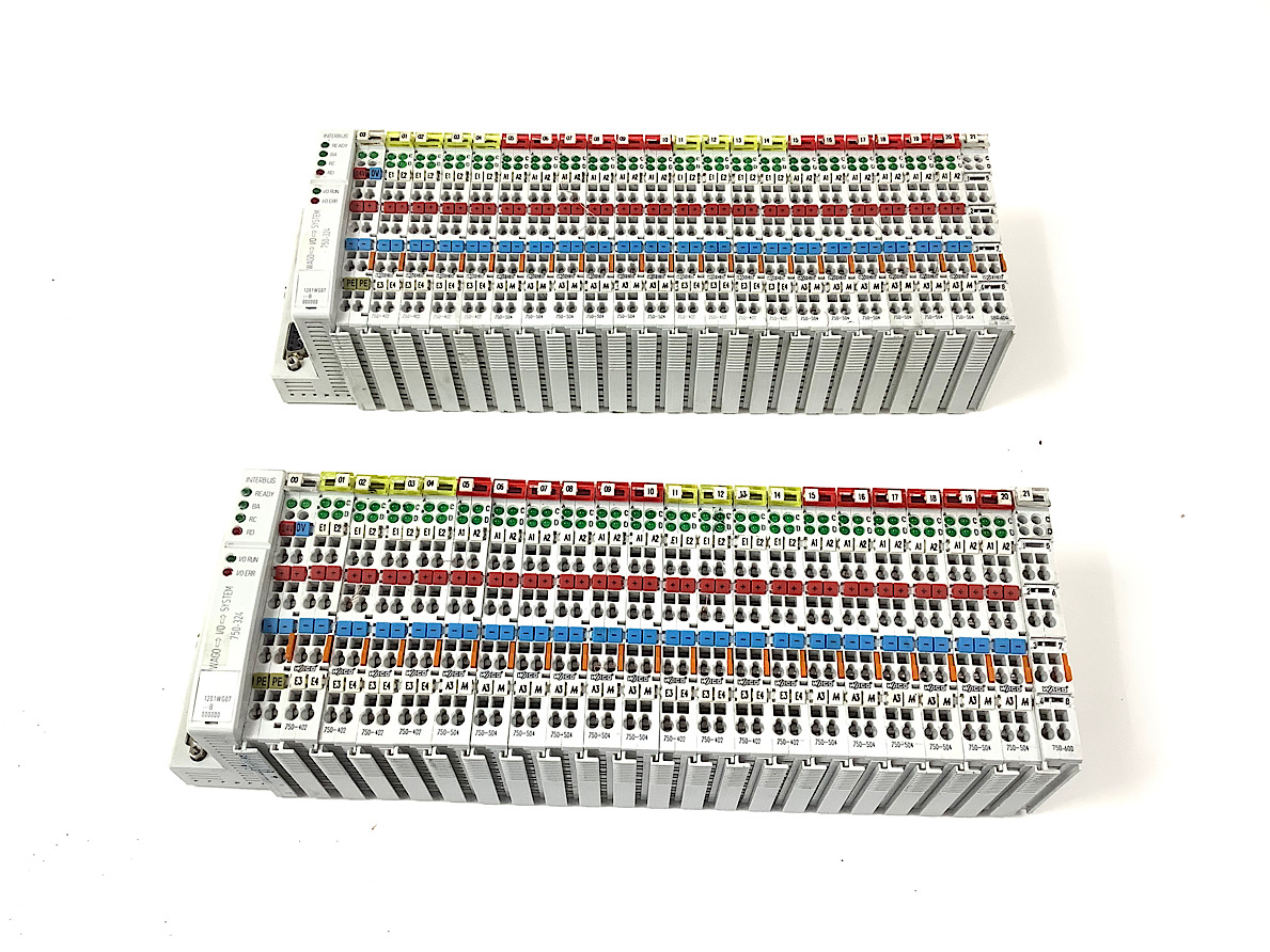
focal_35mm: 31
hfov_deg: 58.3
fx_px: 1137
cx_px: 635
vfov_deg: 45.4
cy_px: 476
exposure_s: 1/50
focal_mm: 3.3
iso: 50
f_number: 2.4
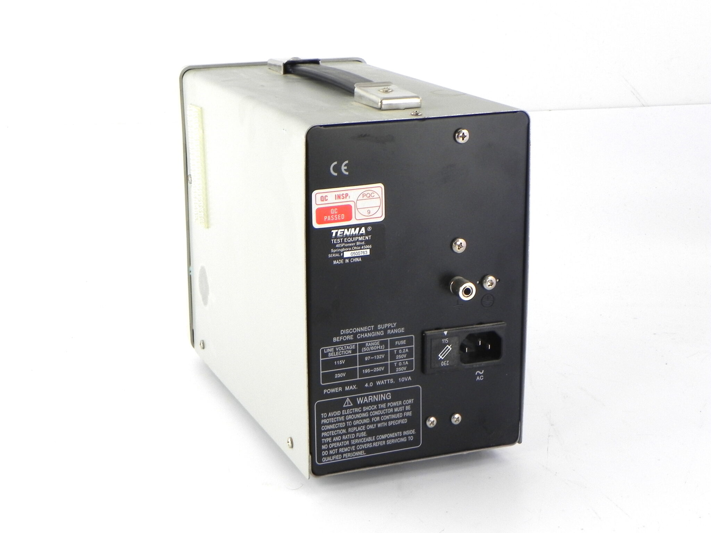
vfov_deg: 22.3
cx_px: 356
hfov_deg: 29.4
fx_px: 1356
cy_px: 266
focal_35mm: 66
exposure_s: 1/75.1
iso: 160
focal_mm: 11.8
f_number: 6.3
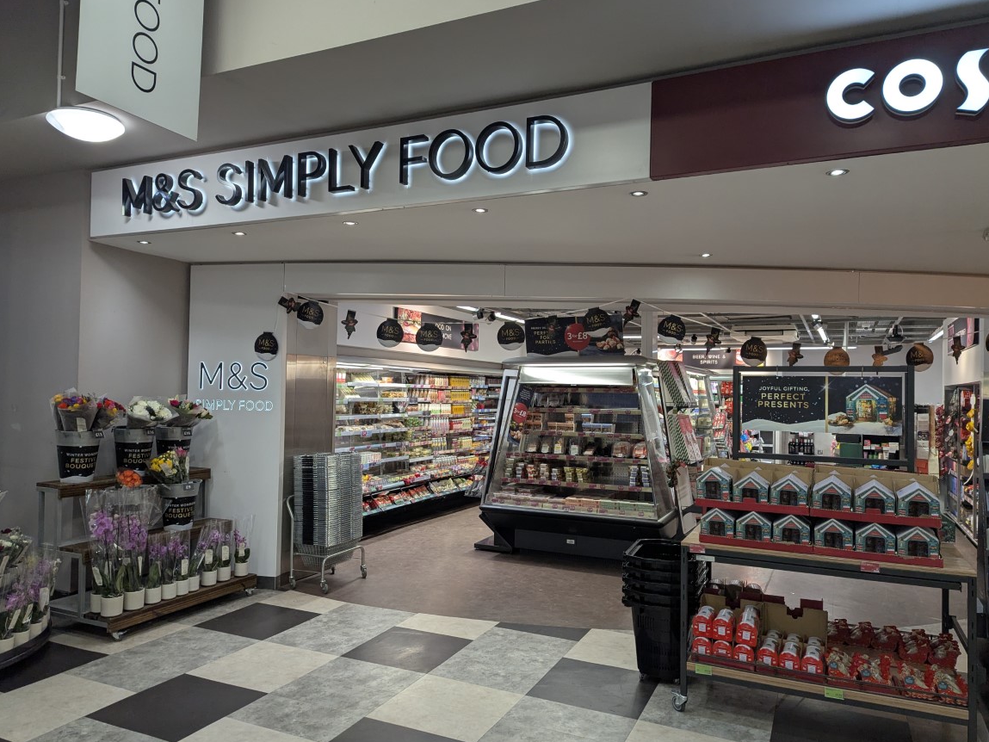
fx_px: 714
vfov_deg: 54.9
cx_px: 497
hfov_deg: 69.4
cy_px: 369
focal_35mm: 25
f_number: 1.85
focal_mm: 6.81
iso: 143
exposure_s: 1/100
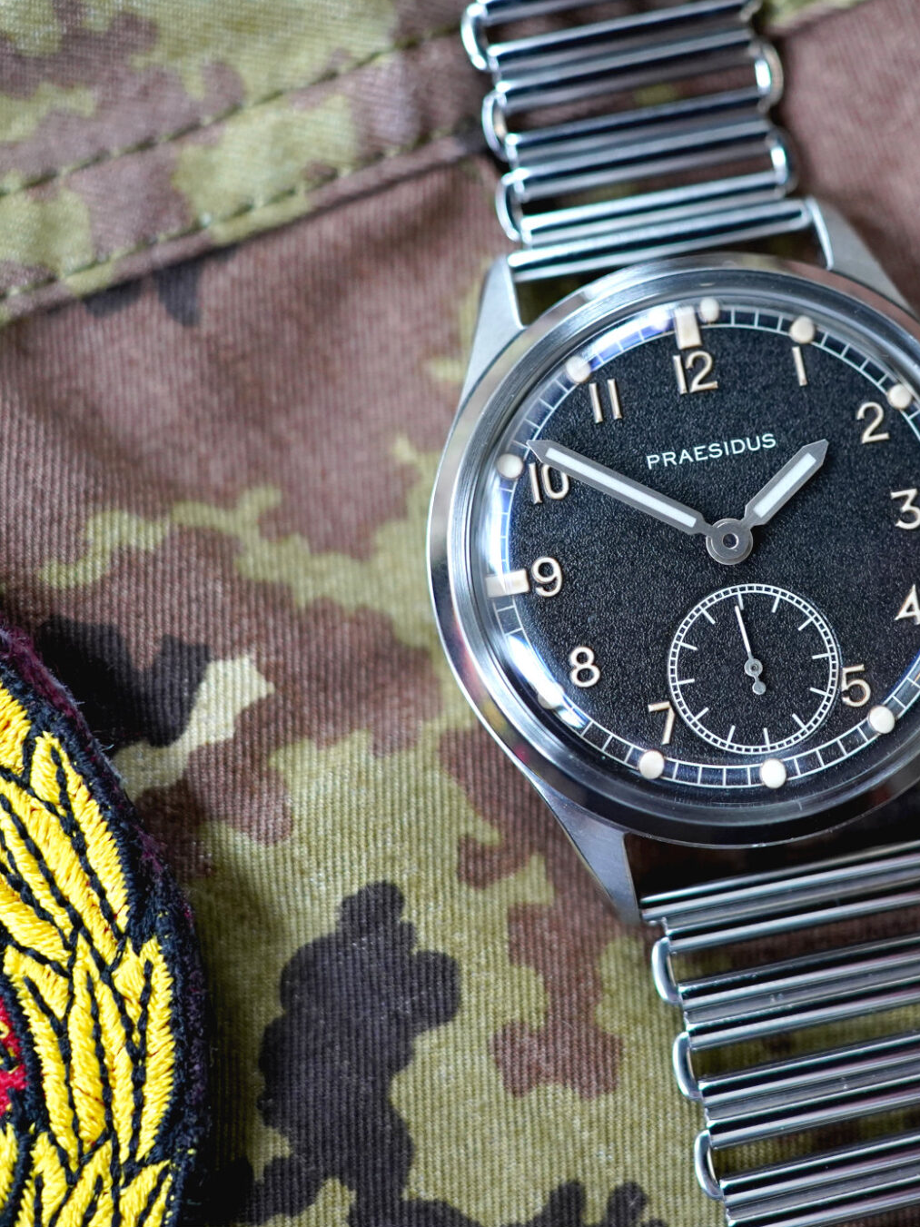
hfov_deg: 28.0
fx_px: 1808
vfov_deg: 37.5
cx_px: 719
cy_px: 610
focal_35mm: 51
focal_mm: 35
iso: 2500
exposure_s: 1/200
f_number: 2.8
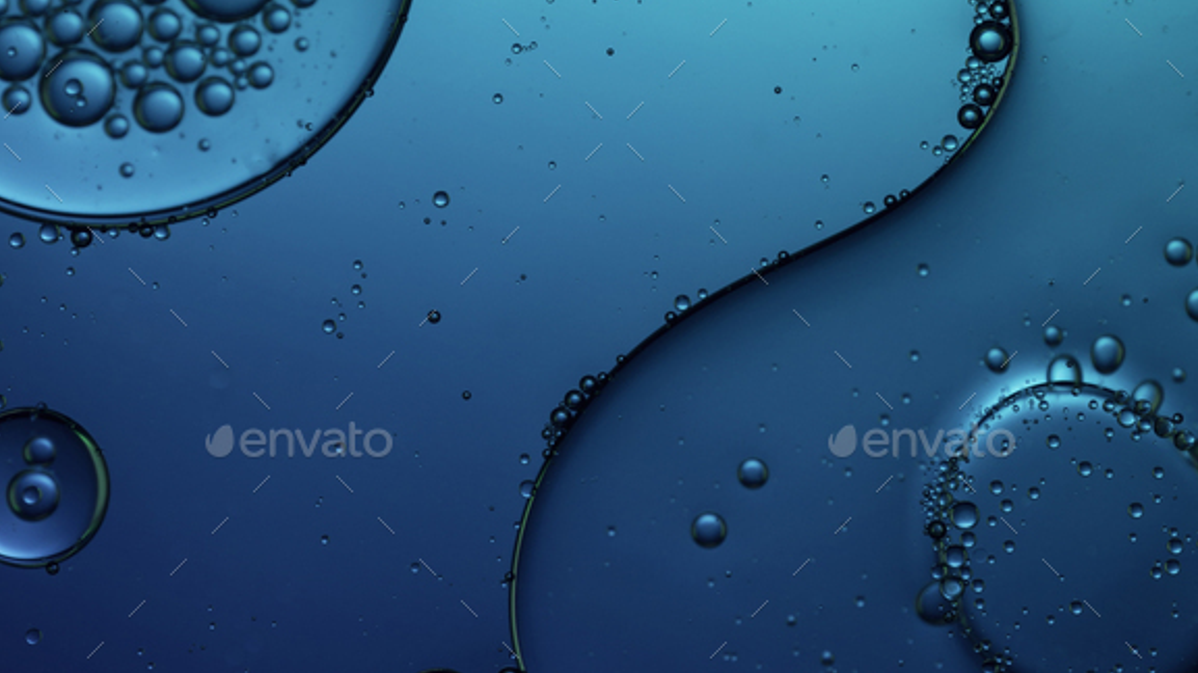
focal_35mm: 217
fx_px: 6890
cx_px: 604
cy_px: 427
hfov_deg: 9.9
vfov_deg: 5.6
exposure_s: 1/250
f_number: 8
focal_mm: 90
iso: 100
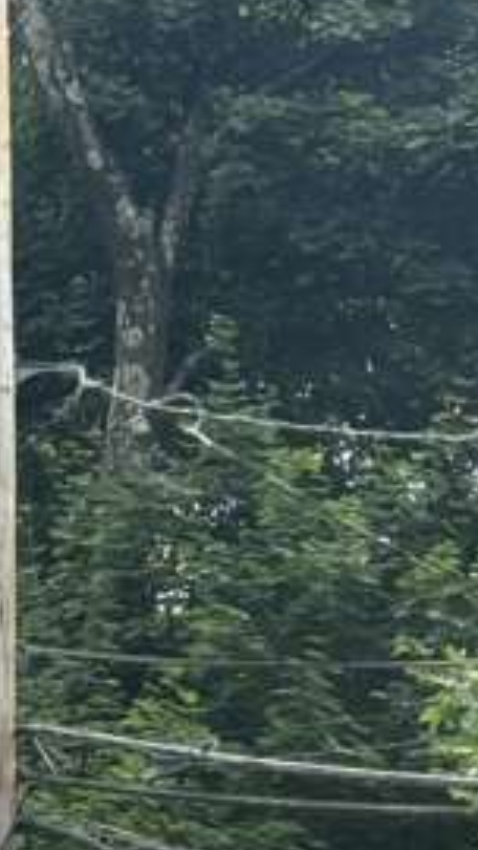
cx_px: 693
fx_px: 5450
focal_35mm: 242
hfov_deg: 5.0
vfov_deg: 8.5
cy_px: 1632
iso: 32
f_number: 1.6
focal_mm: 5.96
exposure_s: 1/591
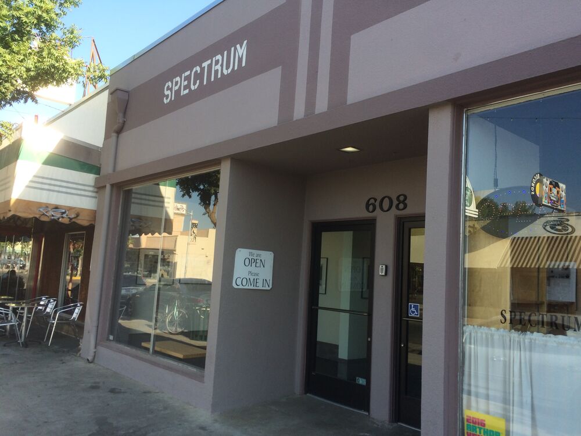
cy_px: 218
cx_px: 290
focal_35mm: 29
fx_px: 487
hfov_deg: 61.7
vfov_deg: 48.2
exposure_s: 1/461
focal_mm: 4.15
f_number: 2.2
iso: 32
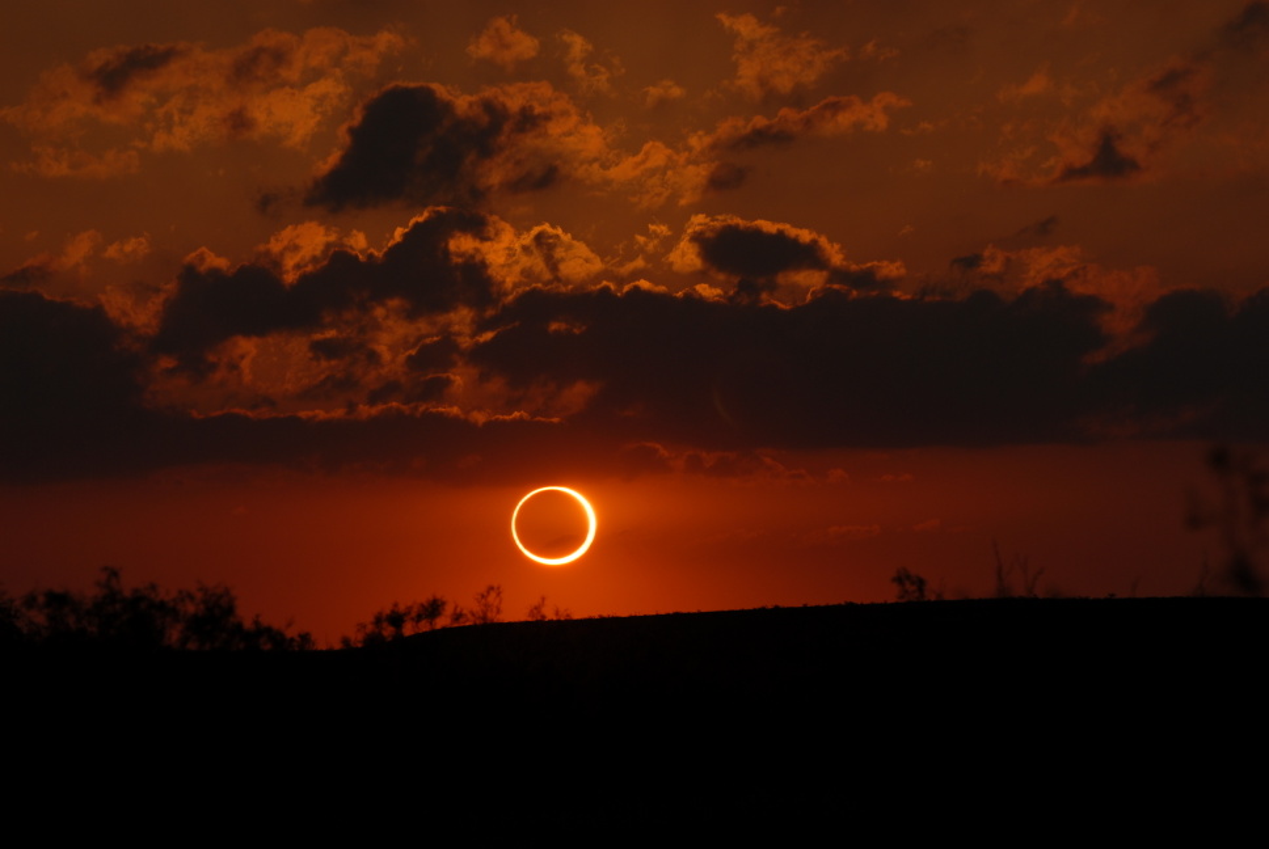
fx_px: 8735
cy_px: 424
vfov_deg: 5.6
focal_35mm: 248
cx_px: 634
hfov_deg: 8.3
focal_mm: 165
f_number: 5.6
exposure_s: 1/125
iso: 100
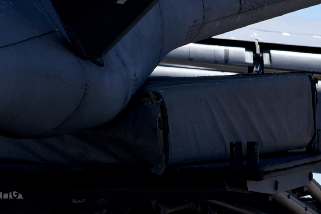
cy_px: 171
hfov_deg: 6.6
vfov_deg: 4.6
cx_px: -347
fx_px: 2694
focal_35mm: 302
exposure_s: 1/640
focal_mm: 60
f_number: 9
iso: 200
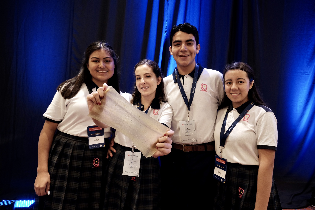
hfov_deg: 81.2
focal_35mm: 21
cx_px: 158
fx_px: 184
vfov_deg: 59.5
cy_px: 105
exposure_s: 1/20
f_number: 4
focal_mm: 13.8
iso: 1250
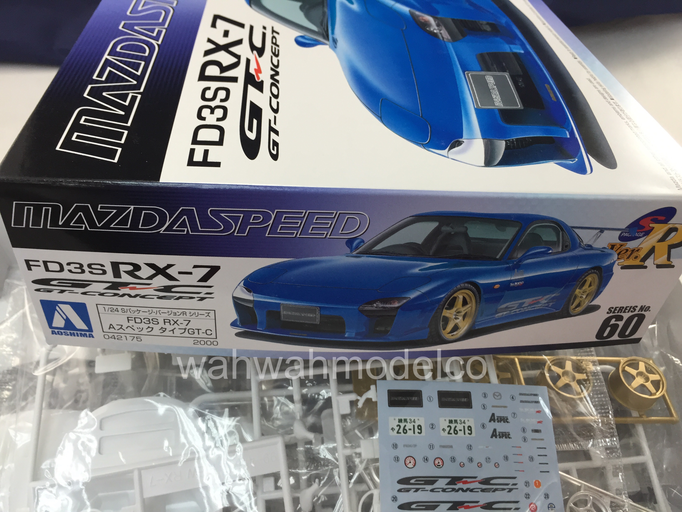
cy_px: 256
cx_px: 341
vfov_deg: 48.2
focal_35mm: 29
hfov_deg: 61.7
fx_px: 571
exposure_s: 1/33
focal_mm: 4.15
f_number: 2.2
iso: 32
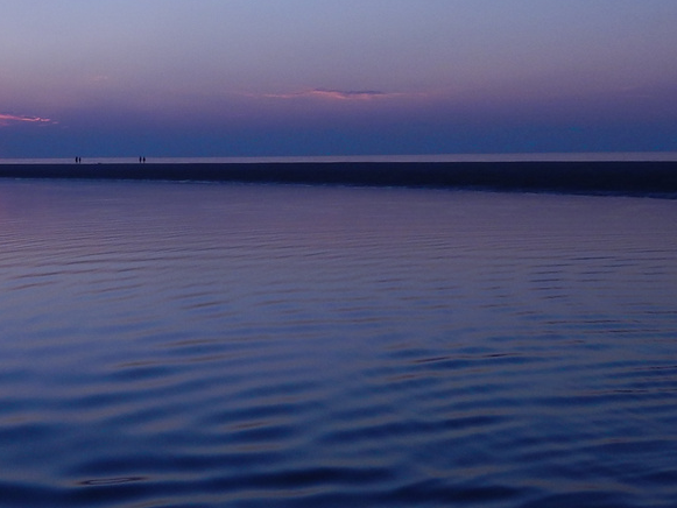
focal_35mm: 57
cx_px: -50
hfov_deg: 30.5
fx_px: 1115
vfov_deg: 25.7
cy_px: 260
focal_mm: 4
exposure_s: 1/400
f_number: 3
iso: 125
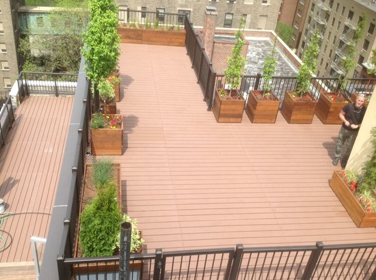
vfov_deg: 35.8
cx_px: 202
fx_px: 434
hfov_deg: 46.9
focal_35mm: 40
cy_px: 143
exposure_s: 1/840
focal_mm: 4.28
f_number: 2.4
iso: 50
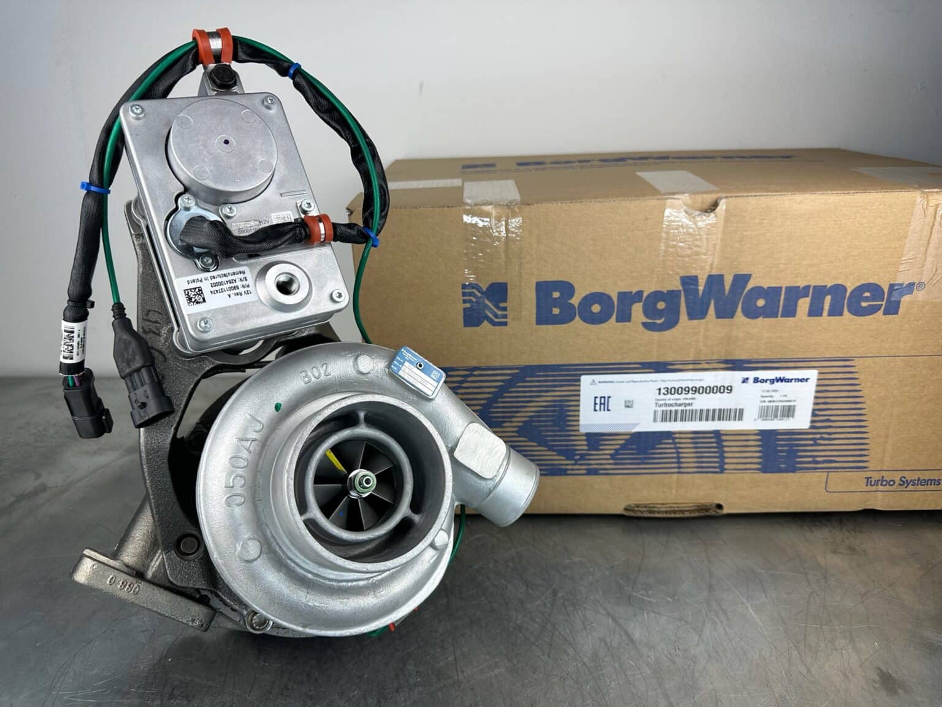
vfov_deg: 56.8
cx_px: 471
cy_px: 354
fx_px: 653
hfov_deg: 71.6
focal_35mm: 24
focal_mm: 6.86
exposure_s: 1/319
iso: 80
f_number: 1.78
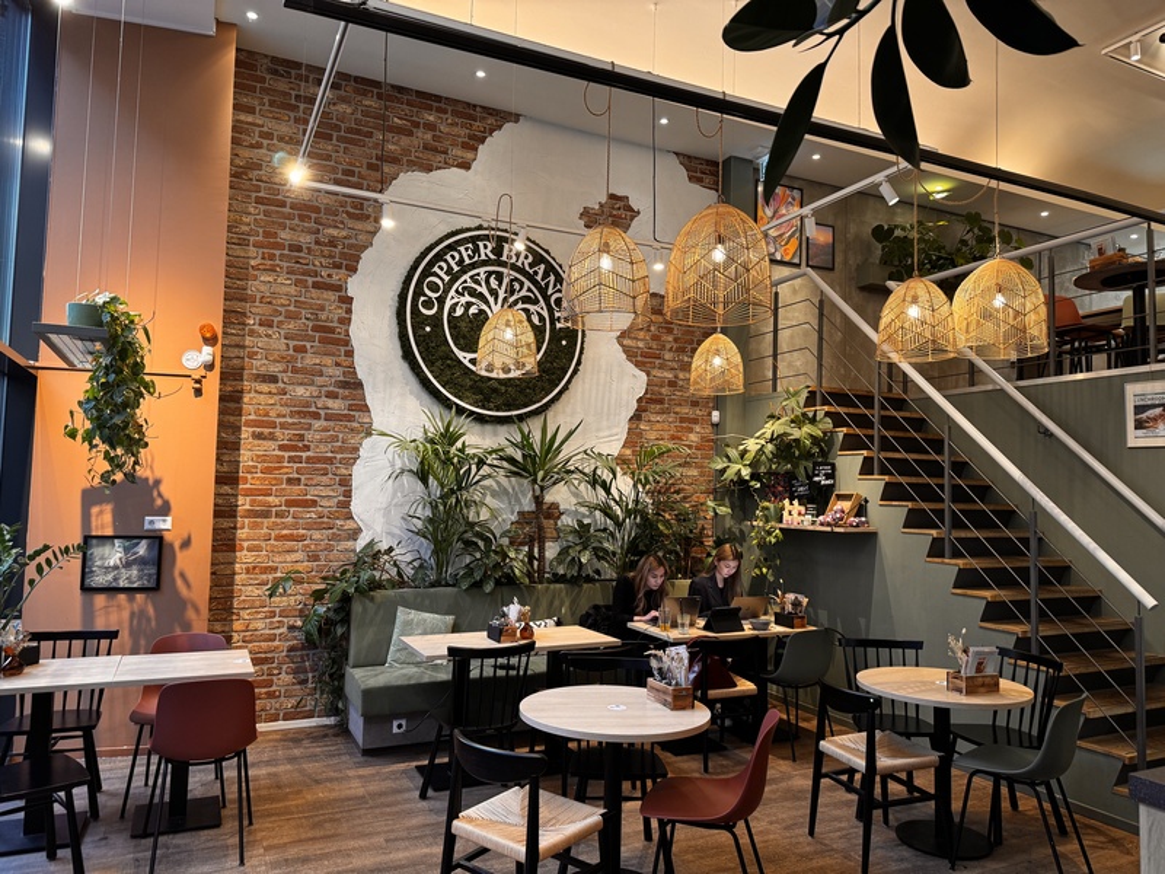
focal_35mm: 24
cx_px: 582
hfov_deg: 71.6
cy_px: 437
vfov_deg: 56.8
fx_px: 808
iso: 100
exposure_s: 1/50
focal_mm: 6.86
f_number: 1.78
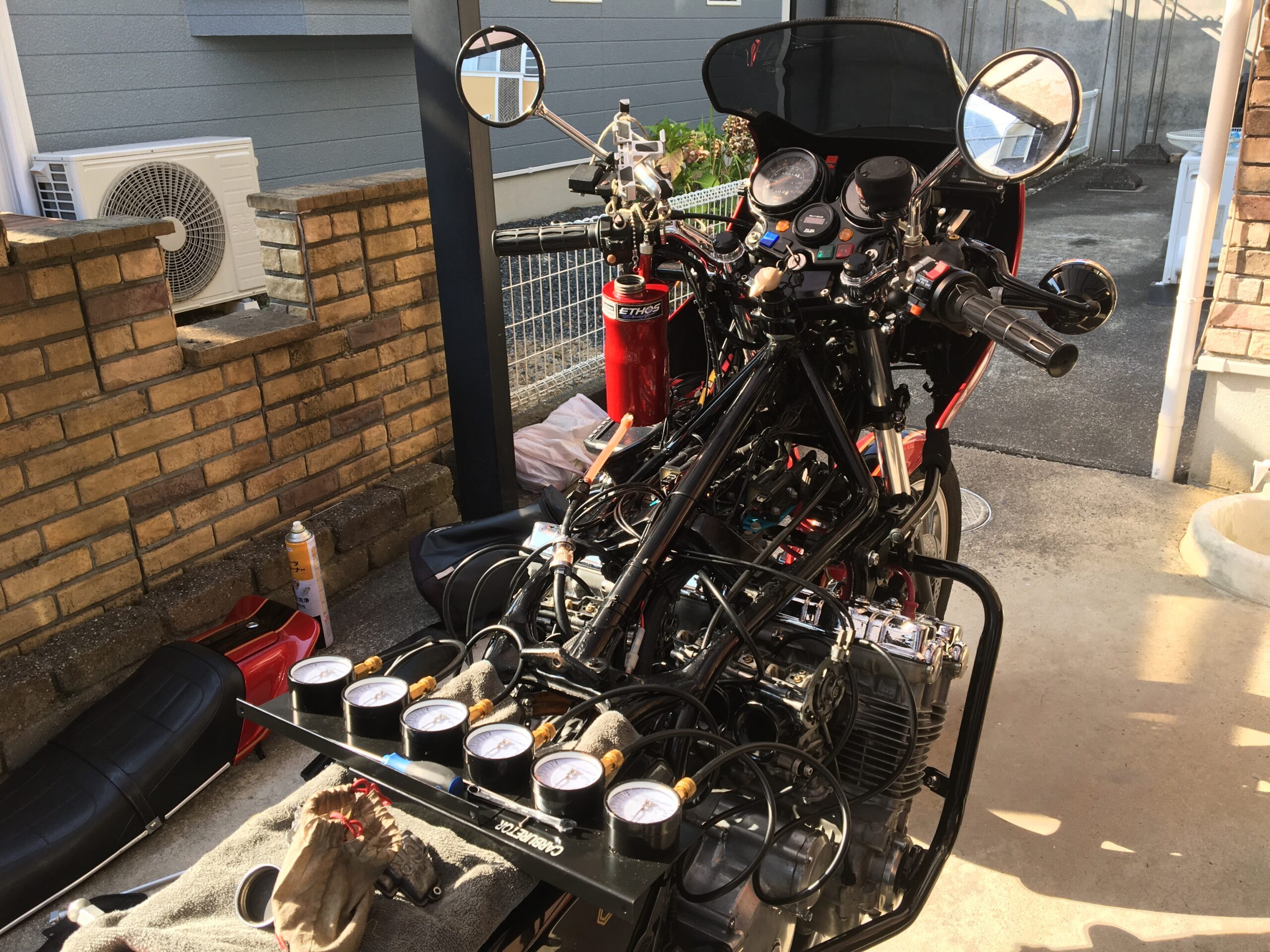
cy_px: 476
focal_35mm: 29
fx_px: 1064
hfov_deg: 61.7
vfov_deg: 48.2
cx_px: 635
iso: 25
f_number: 2.2
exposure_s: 1/207
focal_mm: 4.15
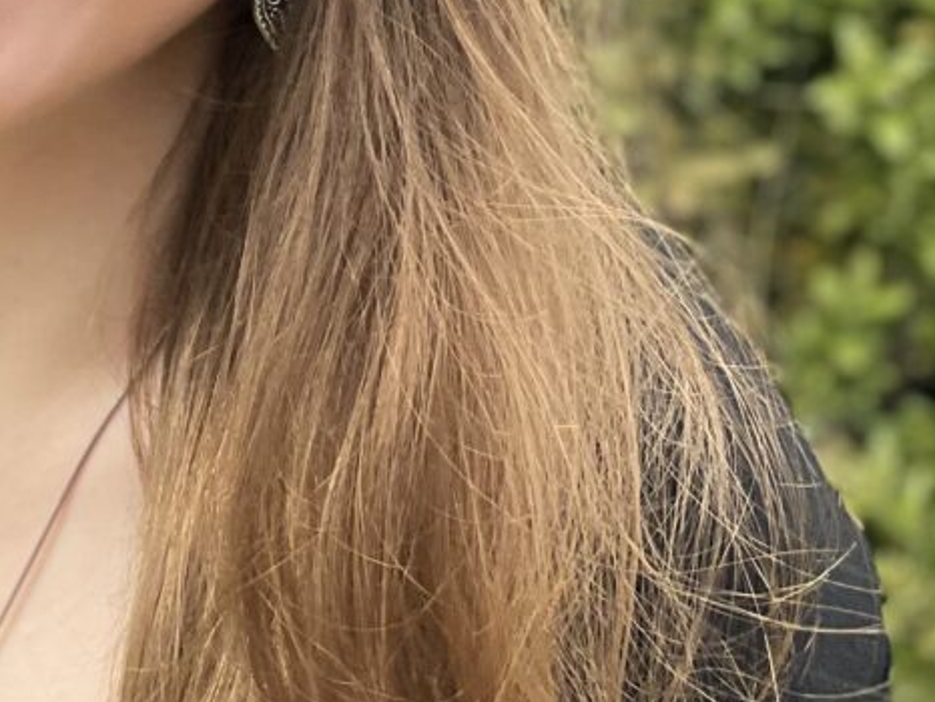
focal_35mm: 182
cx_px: -34
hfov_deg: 10.7
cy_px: 78
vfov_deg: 8.1
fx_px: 4918
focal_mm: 6
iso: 50
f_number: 2
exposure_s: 1/122
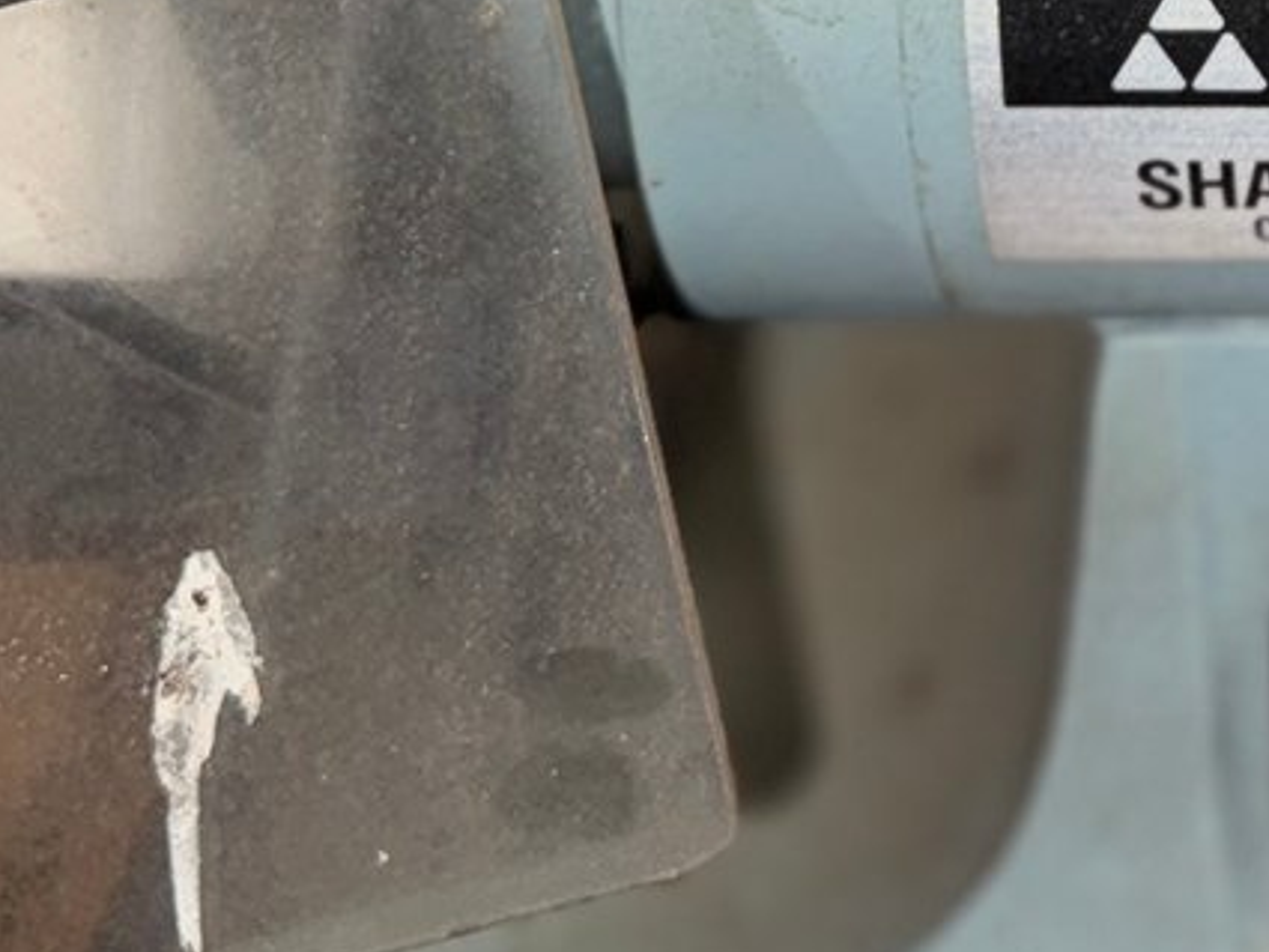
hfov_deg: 16.5
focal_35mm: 113
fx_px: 4144
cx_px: 1636
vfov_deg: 12.1
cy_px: -707
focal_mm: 6.76
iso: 64
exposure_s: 1/14
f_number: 1.78
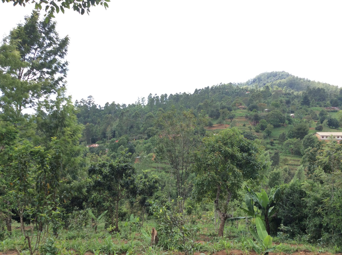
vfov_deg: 44.1
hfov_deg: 56.9
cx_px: 171
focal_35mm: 32
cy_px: 128
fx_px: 316
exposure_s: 1/408
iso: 32
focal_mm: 3.3
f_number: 2.4
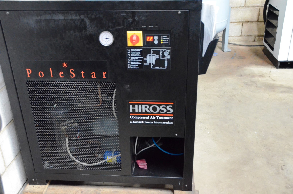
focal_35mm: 39
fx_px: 317
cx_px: 146
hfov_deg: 49.6
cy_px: 97
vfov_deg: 34.1
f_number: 4
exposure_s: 1/60
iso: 6400
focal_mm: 26
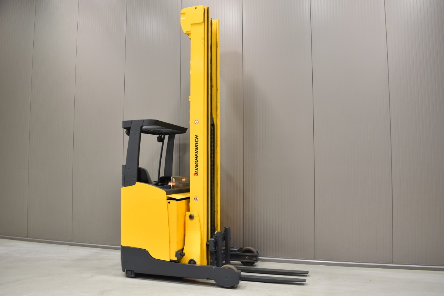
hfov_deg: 61.9
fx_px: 370
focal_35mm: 30
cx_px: 222
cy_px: 148
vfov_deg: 43.6
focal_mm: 20
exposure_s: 1/25
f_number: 5
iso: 800
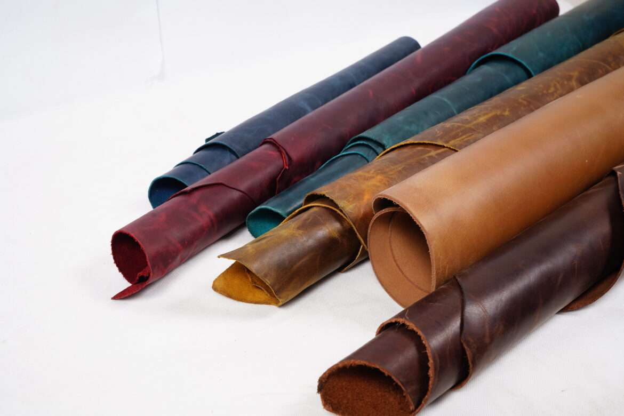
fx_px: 659
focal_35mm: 38
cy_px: 208
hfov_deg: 50.7
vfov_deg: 35.1
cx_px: 312
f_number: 11
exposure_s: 1/125
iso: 125
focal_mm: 38
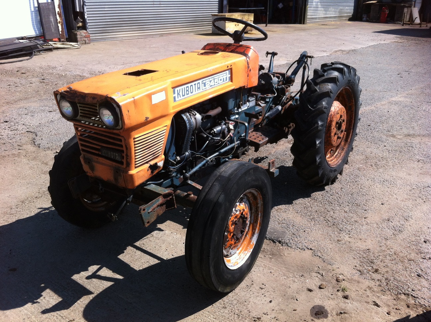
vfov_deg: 40.6
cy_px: 161
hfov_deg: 52.7
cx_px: 216
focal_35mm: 35
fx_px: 435
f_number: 2.8
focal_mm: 3.85
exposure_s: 1/656
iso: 80
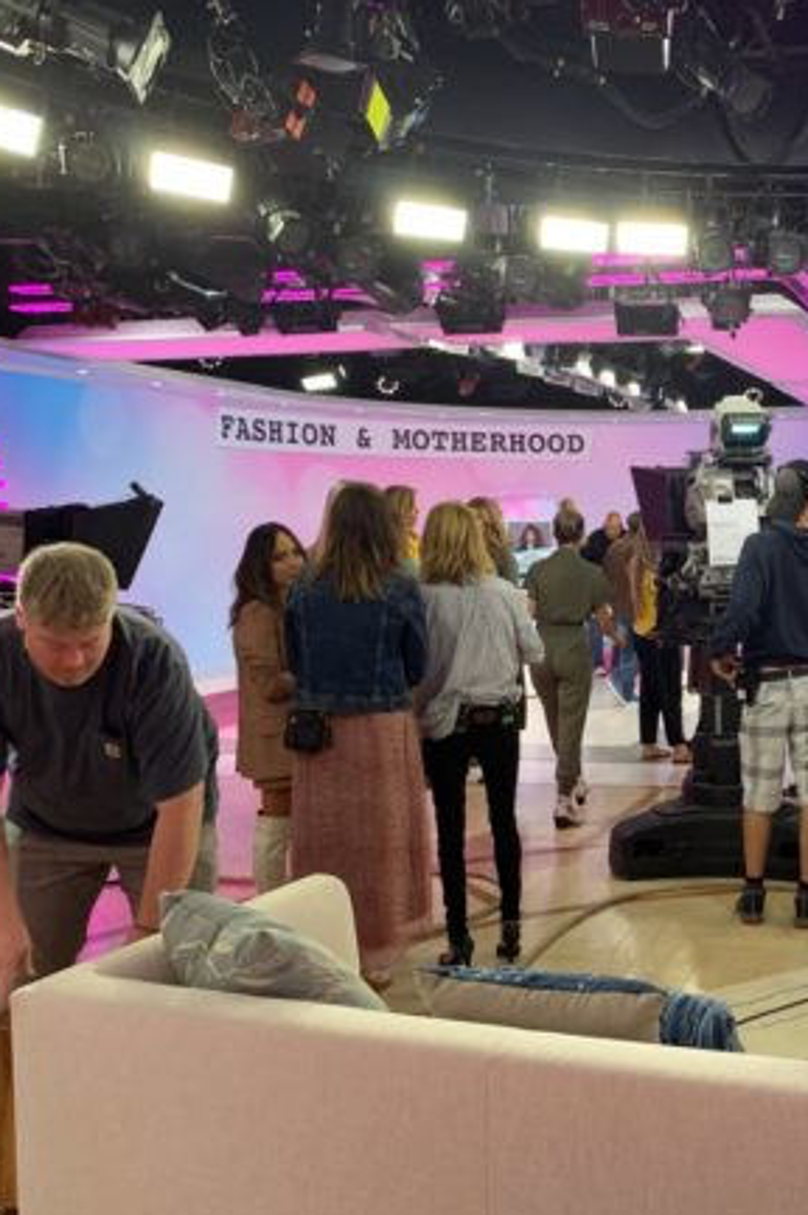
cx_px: 727
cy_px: 603
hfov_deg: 31.8
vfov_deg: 48.5
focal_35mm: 40
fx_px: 1349
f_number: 1.8
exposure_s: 1/60
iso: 100
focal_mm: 4.25
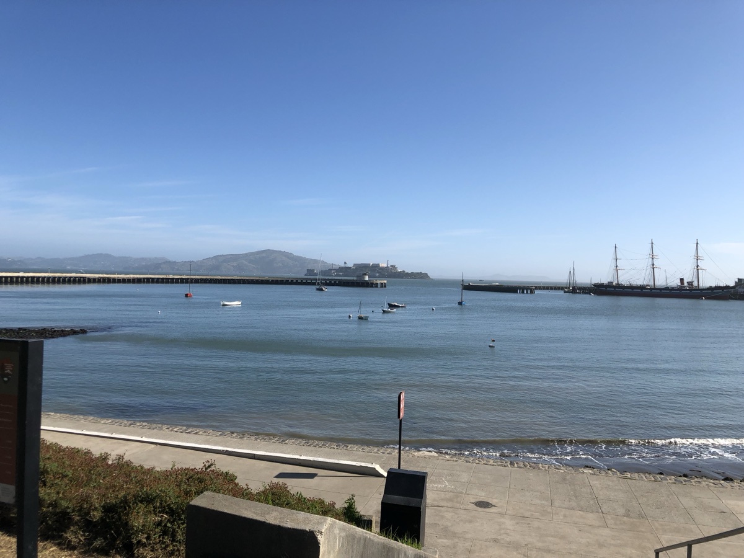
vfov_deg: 49.7
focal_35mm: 28
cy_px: 279
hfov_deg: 63.4
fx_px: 602
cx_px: 372
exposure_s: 1/2404
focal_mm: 4
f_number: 1.8
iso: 20
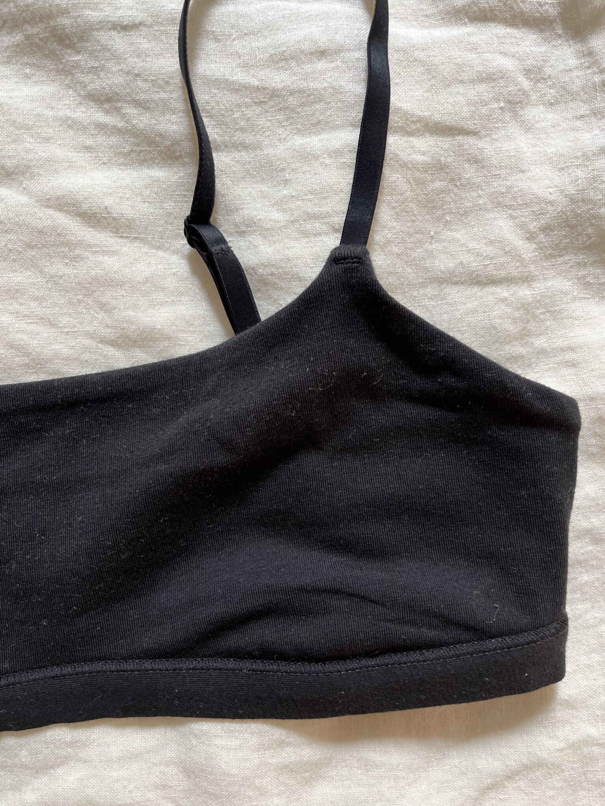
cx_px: 302
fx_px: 606
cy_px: 403
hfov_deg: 53.1
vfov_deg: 67.3
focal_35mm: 26
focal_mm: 5.1
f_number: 1.6
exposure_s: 1/121
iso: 100
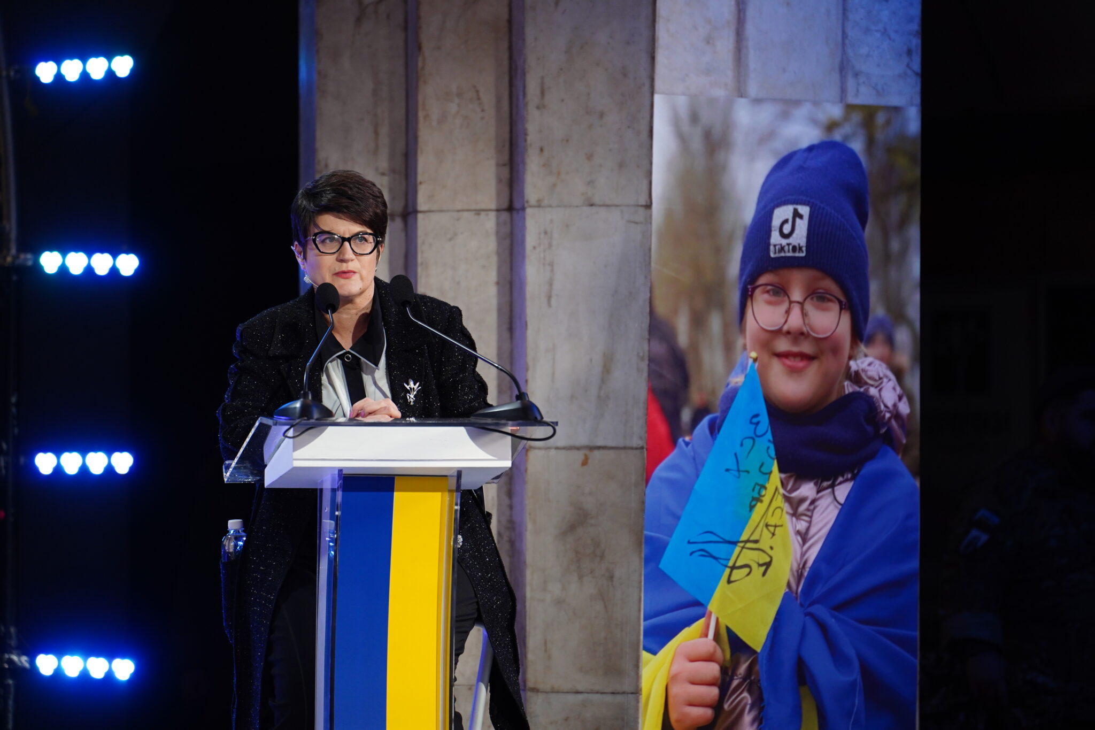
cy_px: 365
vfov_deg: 7.6
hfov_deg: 11.4
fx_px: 5474
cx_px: 548
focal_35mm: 180
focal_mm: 180
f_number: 2.8
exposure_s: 1/200
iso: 1000
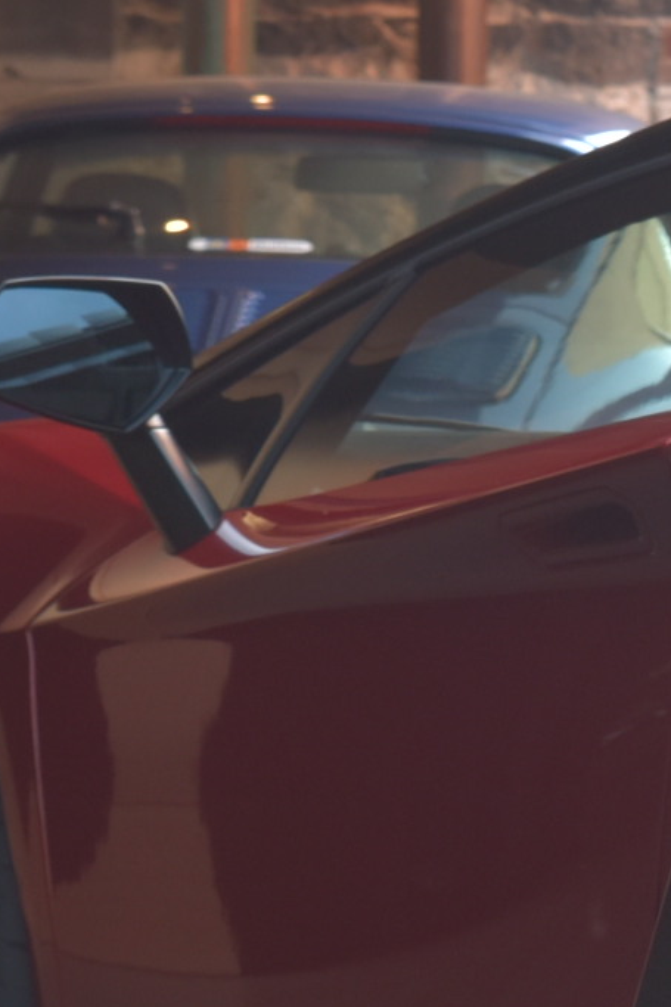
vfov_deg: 8.3
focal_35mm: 248
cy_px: 796
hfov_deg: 5.2
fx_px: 6937
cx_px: 2113
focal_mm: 46
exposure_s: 1/50
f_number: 5.6
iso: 320
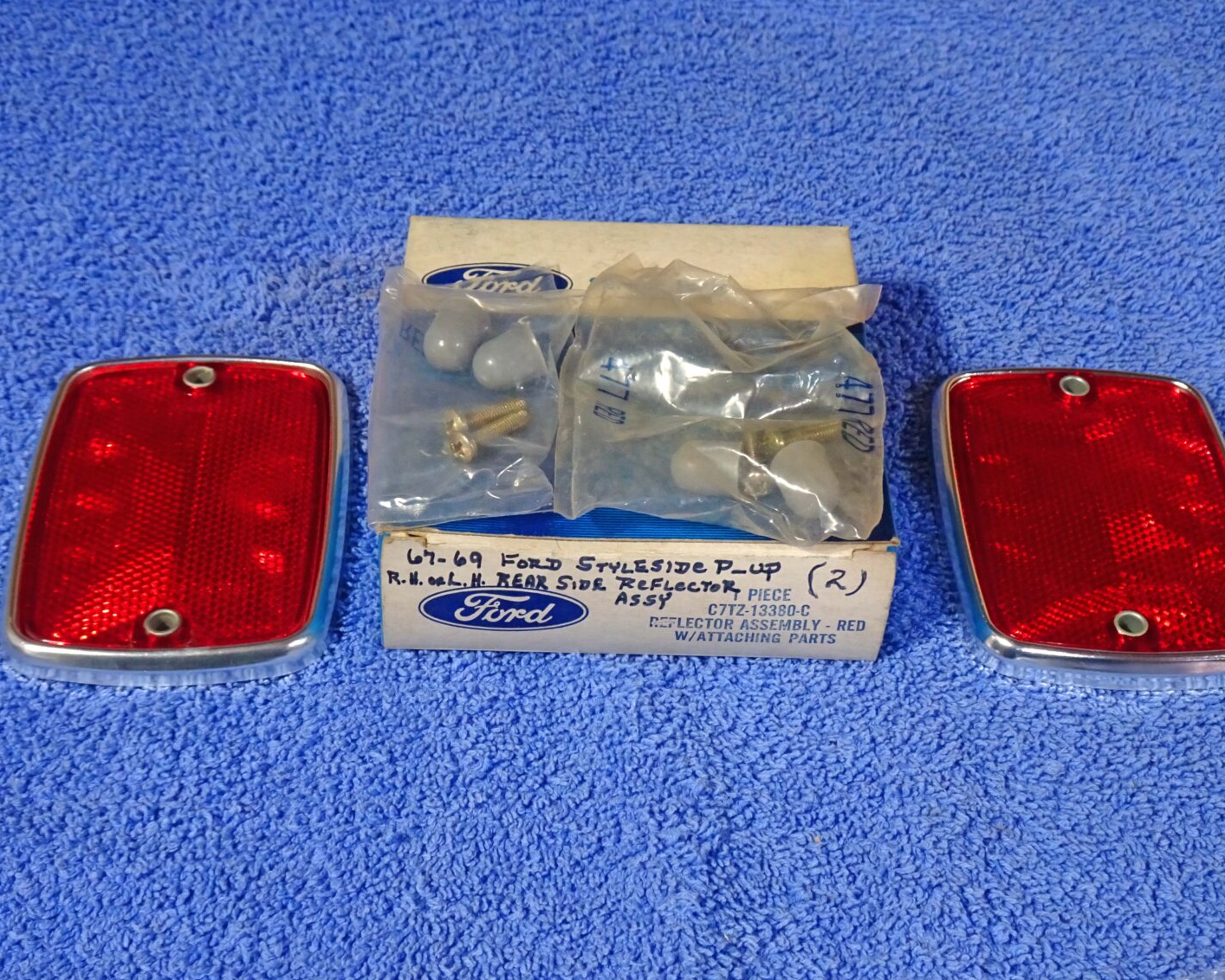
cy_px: 488
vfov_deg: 28.6
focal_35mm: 53
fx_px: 1922
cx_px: 650
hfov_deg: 35.3
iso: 800
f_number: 4.5
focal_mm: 8.51
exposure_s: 1/25
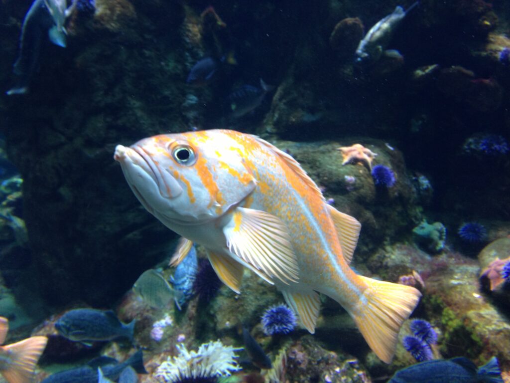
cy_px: 192
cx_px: 255
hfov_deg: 55.4
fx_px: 486
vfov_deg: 42.9
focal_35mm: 33
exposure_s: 1/20
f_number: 2.4
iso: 100
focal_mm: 4.13
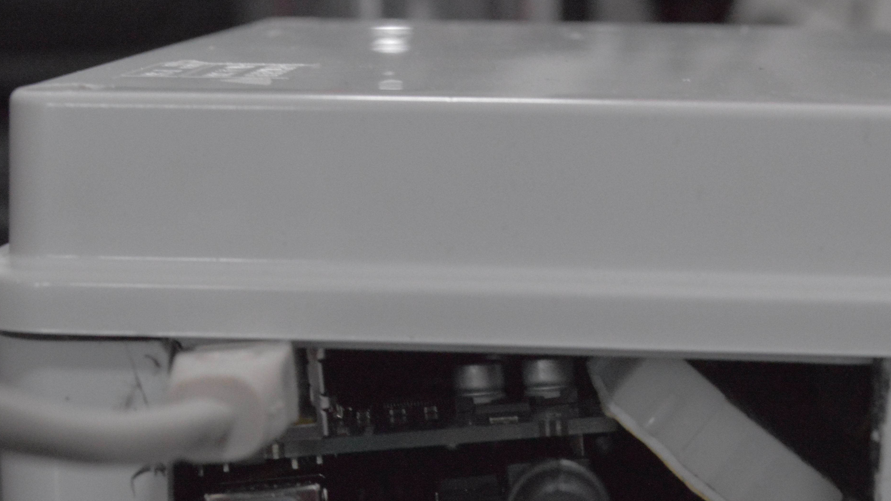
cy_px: 403
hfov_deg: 21.1
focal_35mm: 101
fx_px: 2386
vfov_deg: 11.9
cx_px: 508
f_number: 8
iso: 3200
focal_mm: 40
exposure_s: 1/40
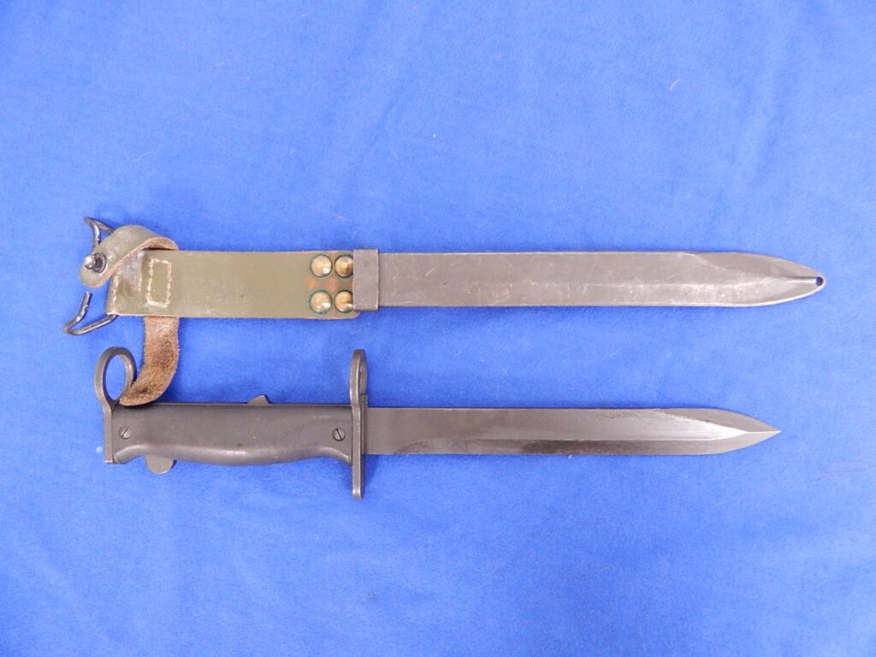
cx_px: 438
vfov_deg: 61.1
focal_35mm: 22
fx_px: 557
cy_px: 328
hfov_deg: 76.4
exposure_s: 1/8
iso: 450
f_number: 3
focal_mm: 4
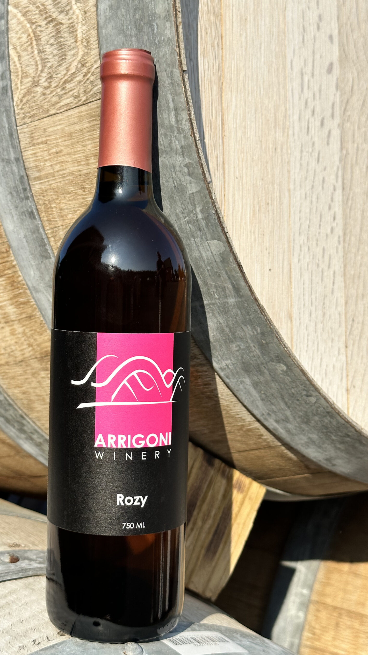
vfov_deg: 39.2
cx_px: 142
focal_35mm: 53
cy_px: 330
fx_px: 919
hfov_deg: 22.6
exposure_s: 1/3058
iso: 64
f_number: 1.78
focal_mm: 6.86
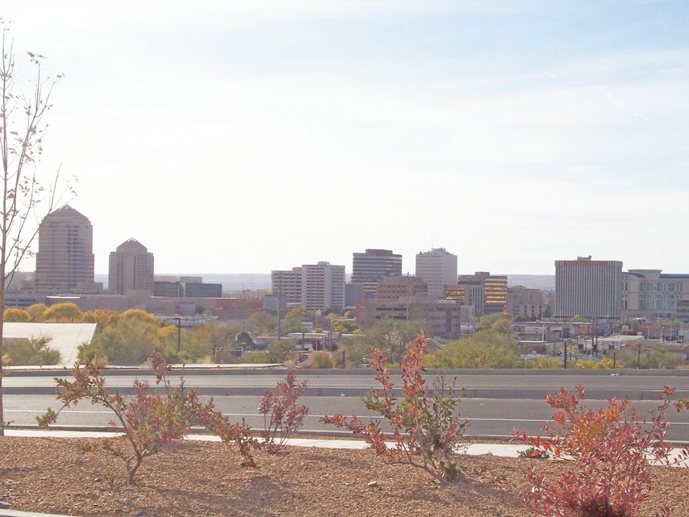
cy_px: 258
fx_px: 1394
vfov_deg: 21.0
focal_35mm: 70
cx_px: 344
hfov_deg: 27.8
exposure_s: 1/612
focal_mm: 11.6
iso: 80
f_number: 6.7
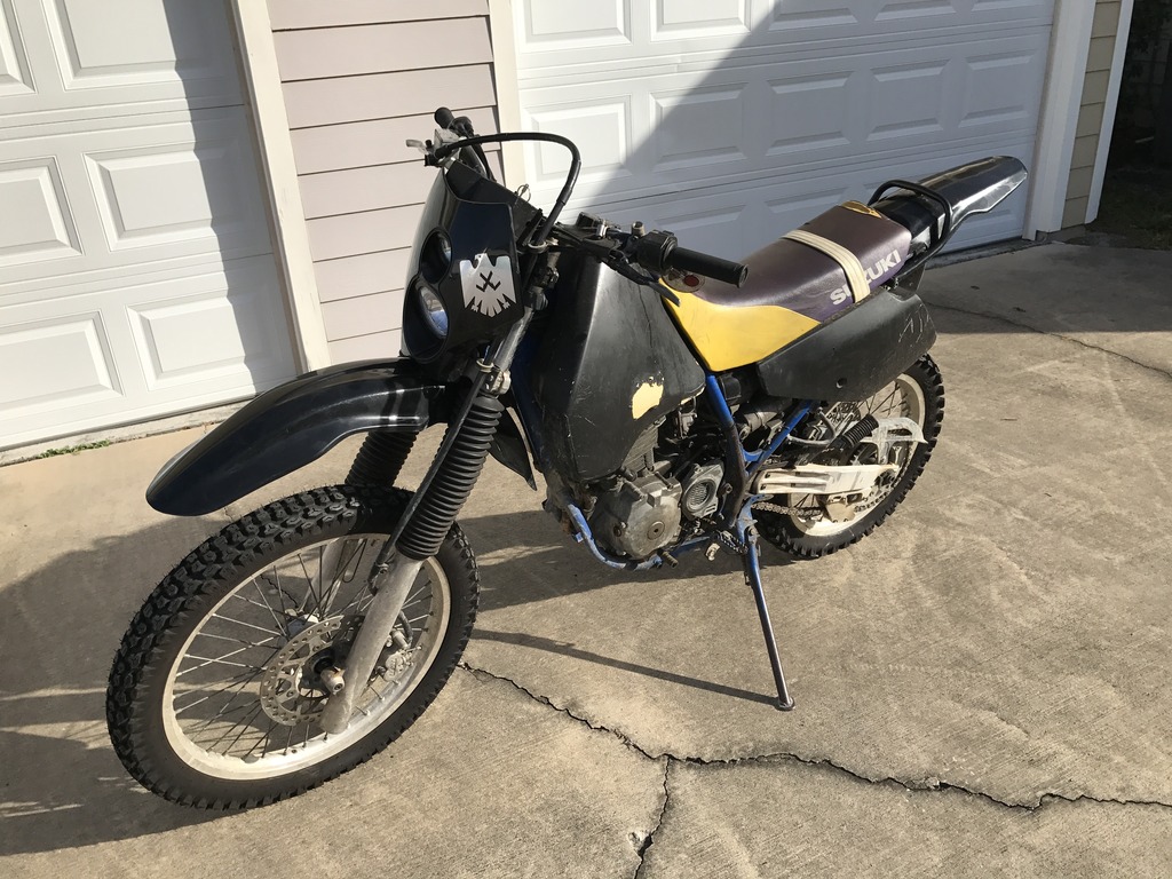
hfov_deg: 63.4
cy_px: 440
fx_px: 948
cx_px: 586
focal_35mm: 28
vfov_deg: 49.7
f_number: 1.8
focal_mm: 3.99
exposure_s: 1/1996
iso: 20
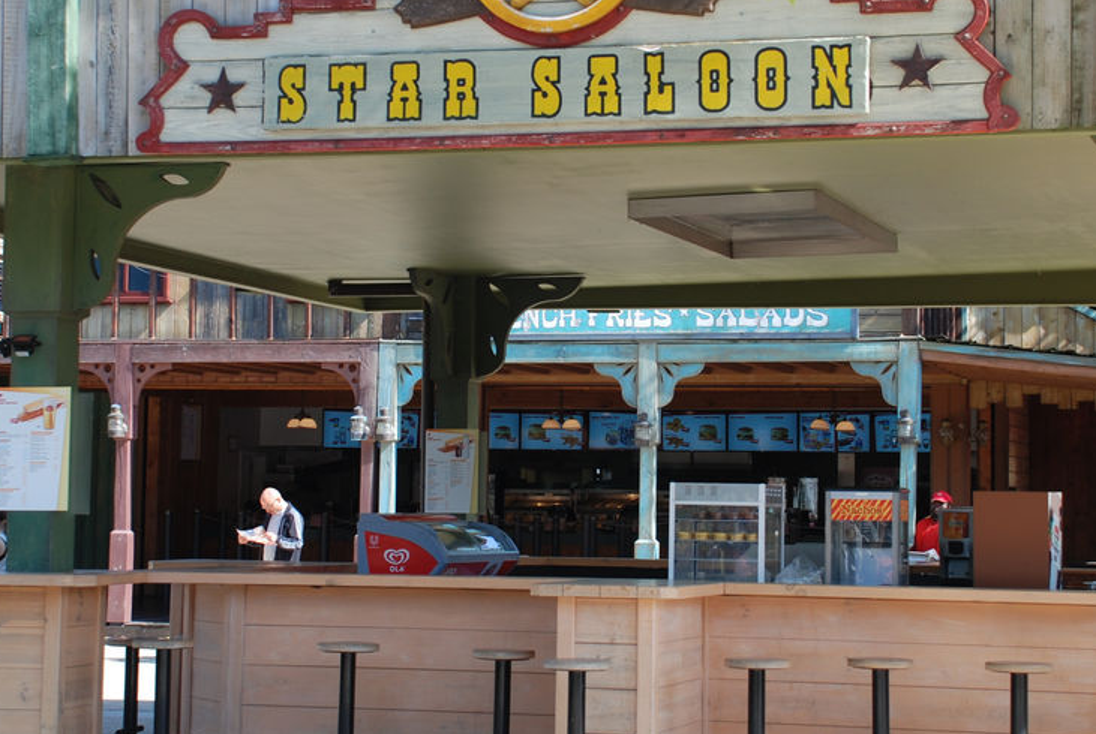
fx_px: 2561
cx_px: 589
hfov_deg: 24.1
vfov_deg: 16.3
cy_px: 315
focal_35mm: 84
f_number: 5.6
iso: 110
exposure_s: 1/125
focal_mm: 32
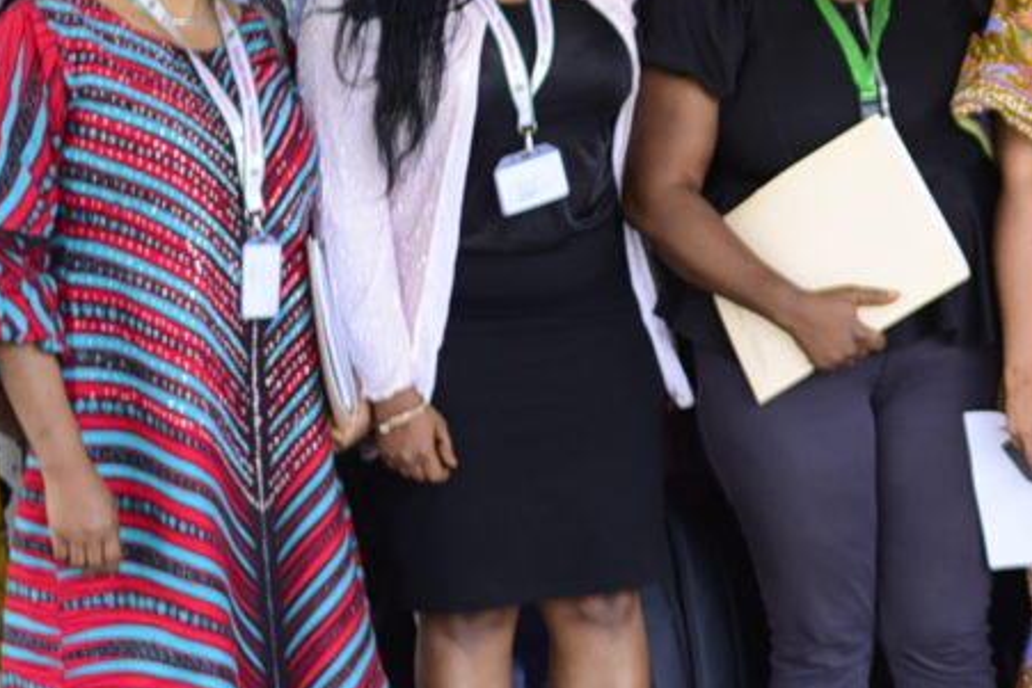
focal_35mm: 159
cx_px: 1547
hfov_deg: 12.3
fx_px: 4559
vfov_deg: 8.5
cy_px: -145
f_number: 2
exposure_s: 1/100
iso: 125
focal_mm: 35
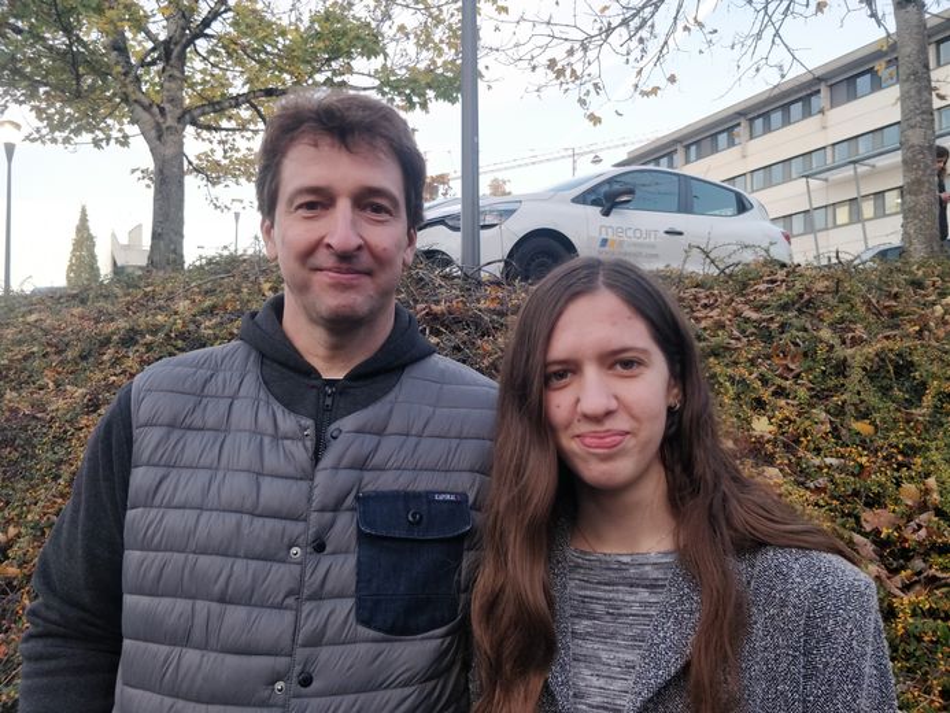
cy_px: 356
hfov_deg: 71.6
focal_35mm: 24
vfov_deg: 56.8
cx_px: 475
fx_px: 659
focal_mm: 4.1
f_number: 1.7
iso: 640
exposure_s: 1/50
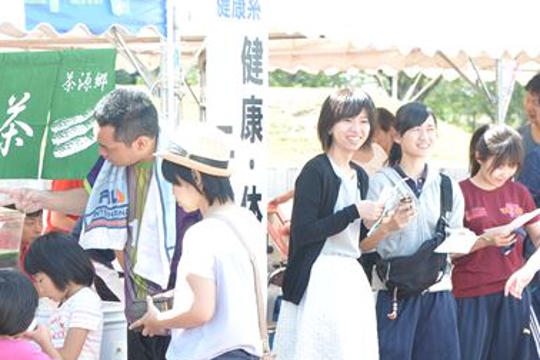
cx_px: 19
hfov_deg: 13.7
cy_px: 335
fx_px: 2220
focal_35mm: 148
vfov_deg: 9.2
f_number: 5.6
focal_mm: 70
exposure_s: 1/320
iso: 800
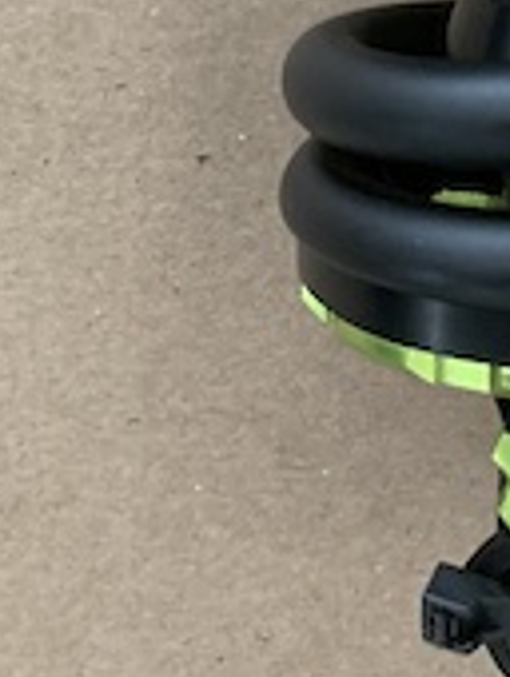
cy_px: -621
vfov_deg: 13.9
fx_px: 2391
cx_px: 498
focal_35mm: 122
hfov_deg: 12.1
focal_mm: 4.25
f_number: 1.8
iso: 160
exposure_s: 1/60
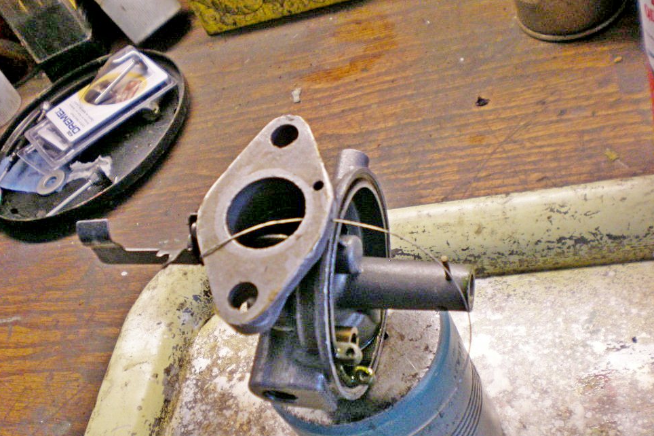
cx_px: 340
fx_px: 763
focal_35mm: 42
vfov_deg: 31.9
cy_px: 239
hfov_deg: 46.4
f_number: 3.1
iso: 200
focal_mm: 6.3
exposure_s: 1/38
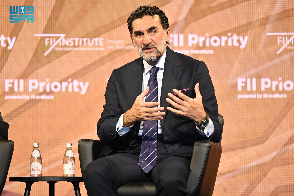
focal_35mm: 200
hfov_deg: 10.3
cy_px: 98
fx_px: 1632
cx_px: 147
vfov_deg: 6.9
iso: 800
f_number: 2.8
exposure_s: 1/400
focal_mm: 200
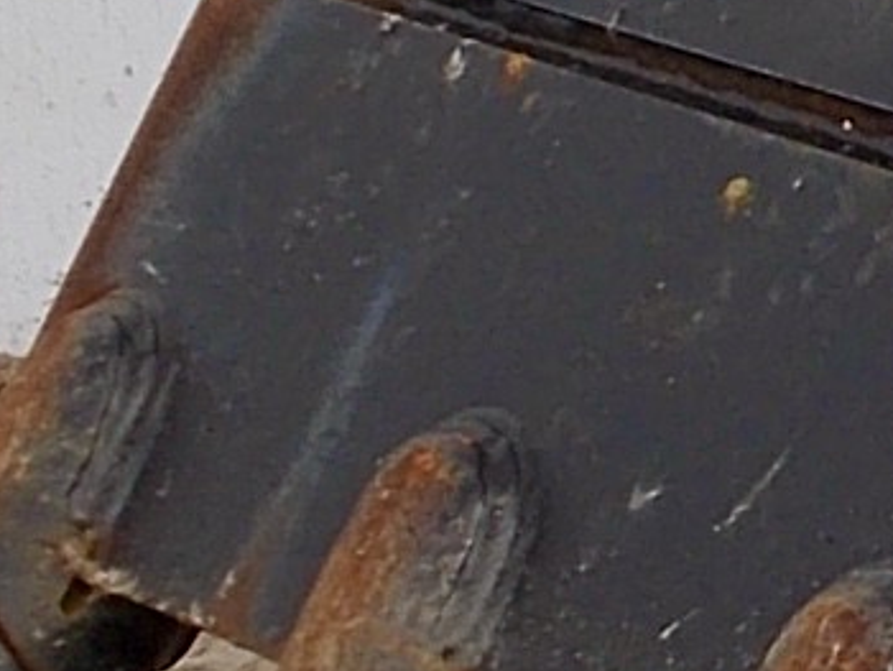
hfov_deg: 7.5
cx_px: 1789
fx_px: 6531
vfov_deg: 5.9
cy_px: 176
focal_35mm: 253
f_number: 3.9
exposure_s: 1/60
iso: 80
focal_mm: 6.9
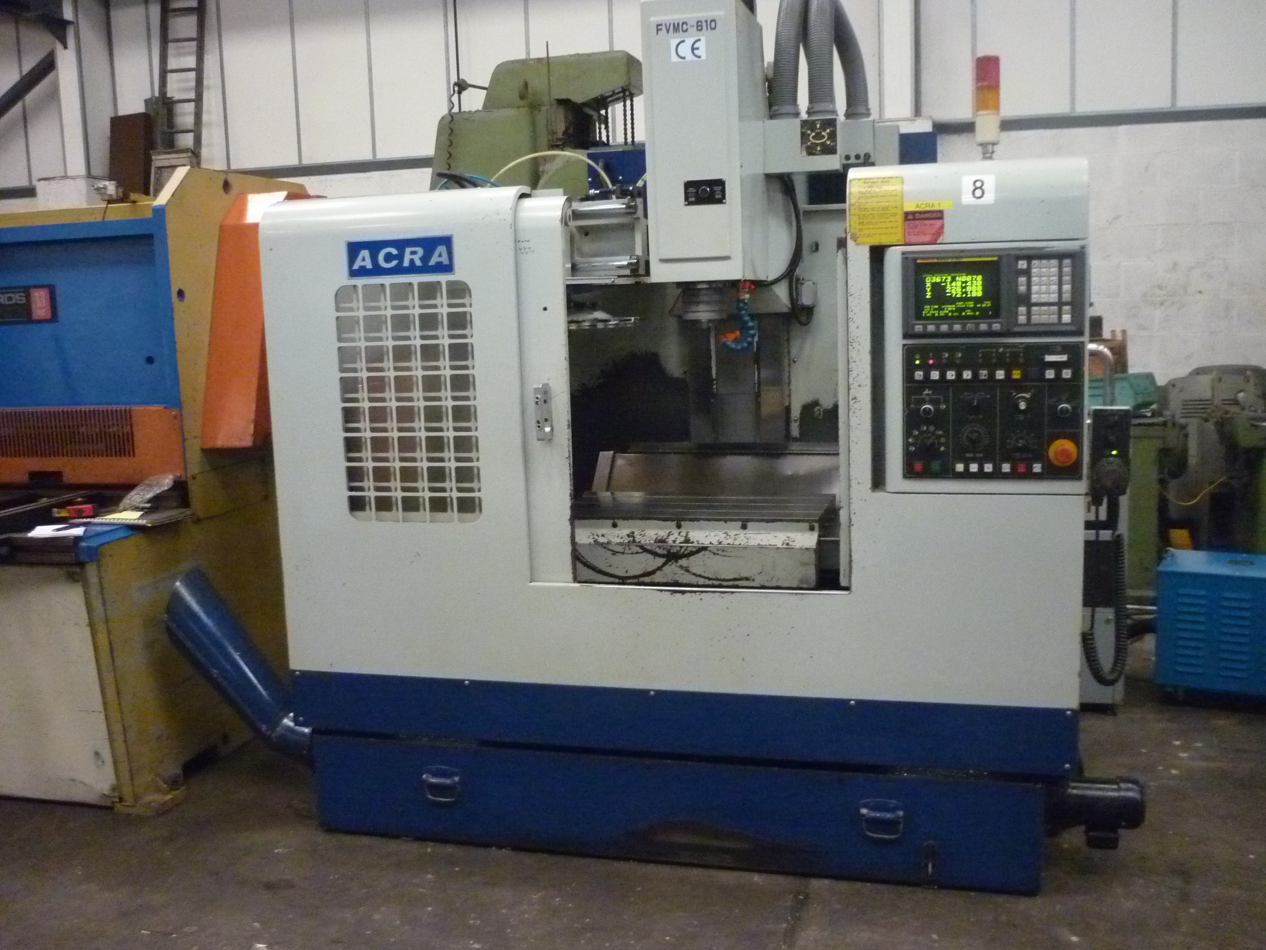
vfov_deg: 42.9
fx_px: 1207
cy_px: 475
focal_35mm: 33
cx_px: 633
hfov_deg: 55.4
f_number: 2.8
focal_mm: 5.5
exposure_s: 1/20
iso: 800
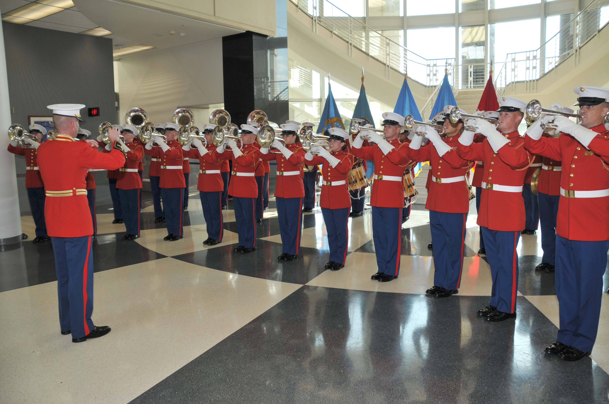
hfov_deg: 67.4
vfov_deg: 47.8
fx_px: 456
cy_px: 202
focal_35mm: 27
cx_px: 304
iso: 320
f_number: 5.6
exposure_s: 1/60
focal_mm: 18
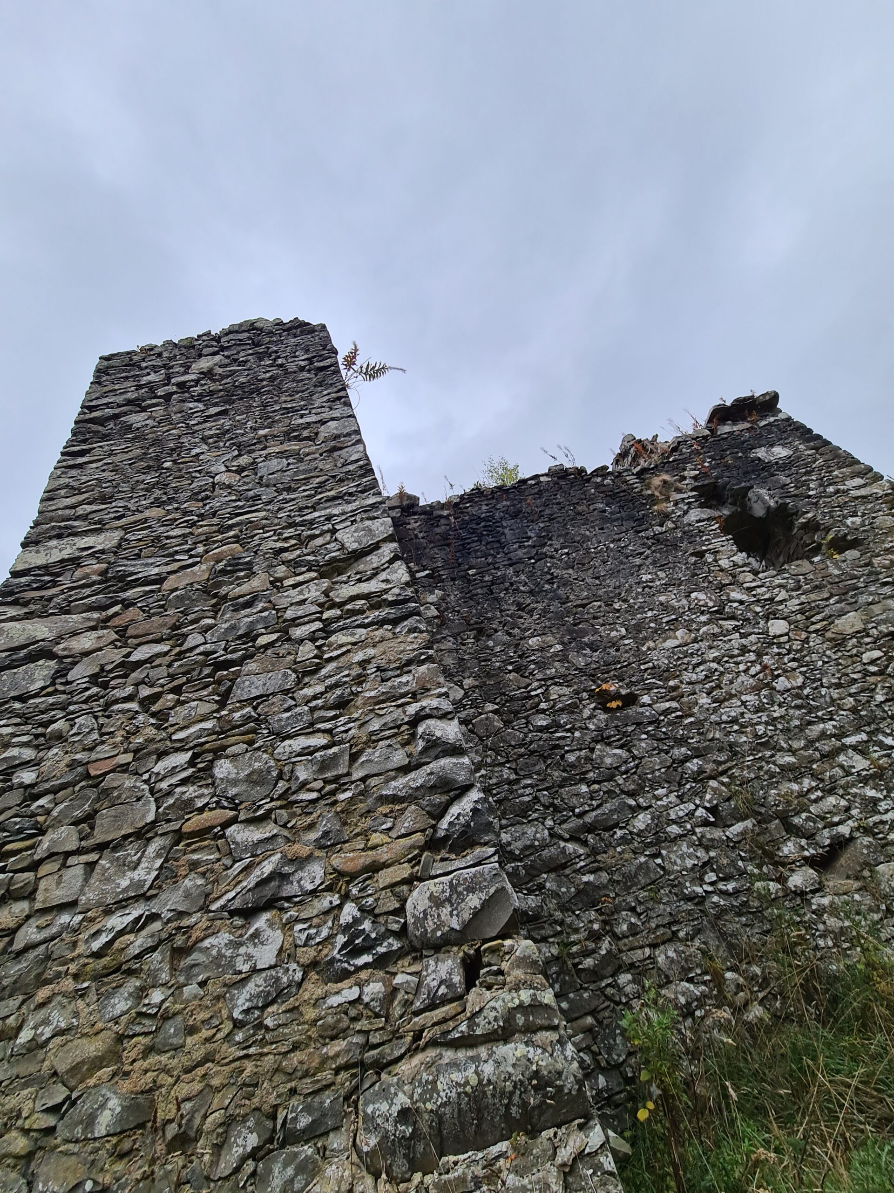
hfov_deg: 89.9
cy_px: 596
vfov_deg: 106.2
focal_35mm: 13
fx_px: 448
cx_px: 447
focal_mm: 2.22
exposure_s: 1/445
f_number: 2.2
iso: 64
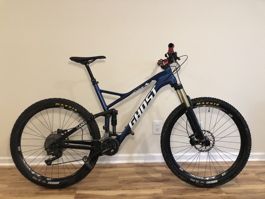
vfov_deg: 49.7
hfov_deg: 63.4
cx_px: 132
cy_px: 100
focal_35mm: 28
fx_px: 214
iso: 50
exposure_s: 1/15
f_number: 1.8
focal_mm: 3.99
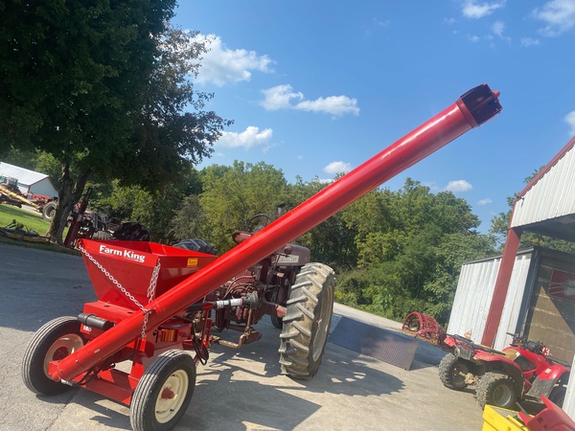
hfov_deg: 67.3
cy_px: 216
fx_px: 432
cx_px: 288
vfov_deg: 53.1
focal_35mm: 26
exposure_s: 1/2315
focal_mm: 4.25
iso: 32
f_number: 1.8
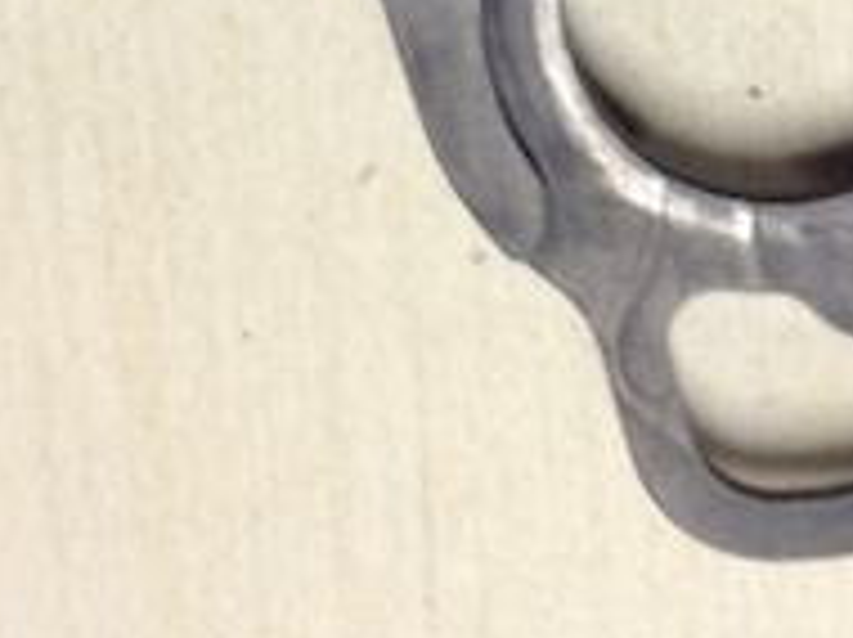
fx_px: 3618
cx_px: 602
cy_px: -297
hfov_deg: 13.4
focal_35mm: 147
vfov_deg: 9.8
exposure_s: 1/15
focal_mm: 4.28
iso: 160
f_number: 2.4
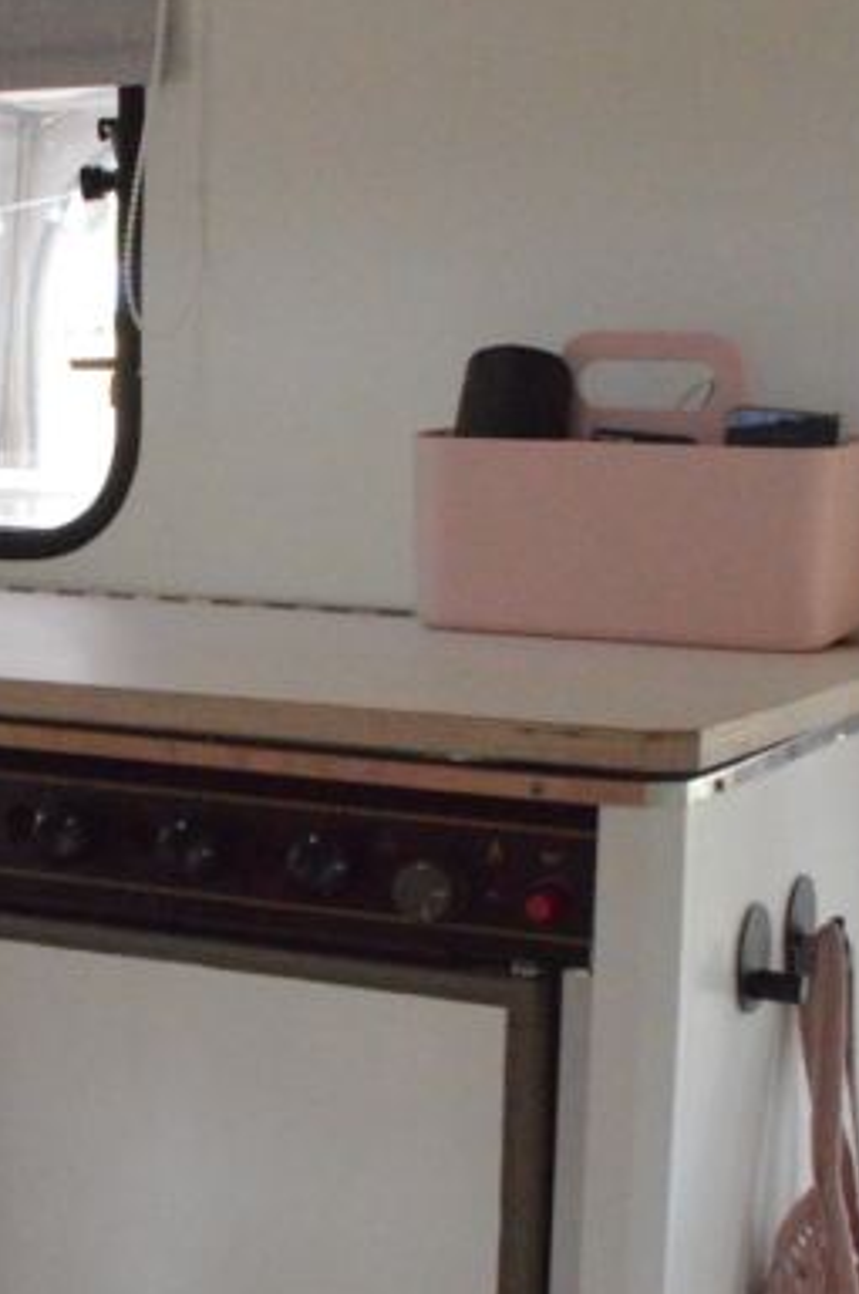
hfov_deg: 18.1
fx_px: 2584
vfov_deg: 28.1
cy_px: 681
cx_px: -106
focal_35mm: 72
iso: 6400
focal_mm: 18
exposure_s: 1/200
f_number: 7.1
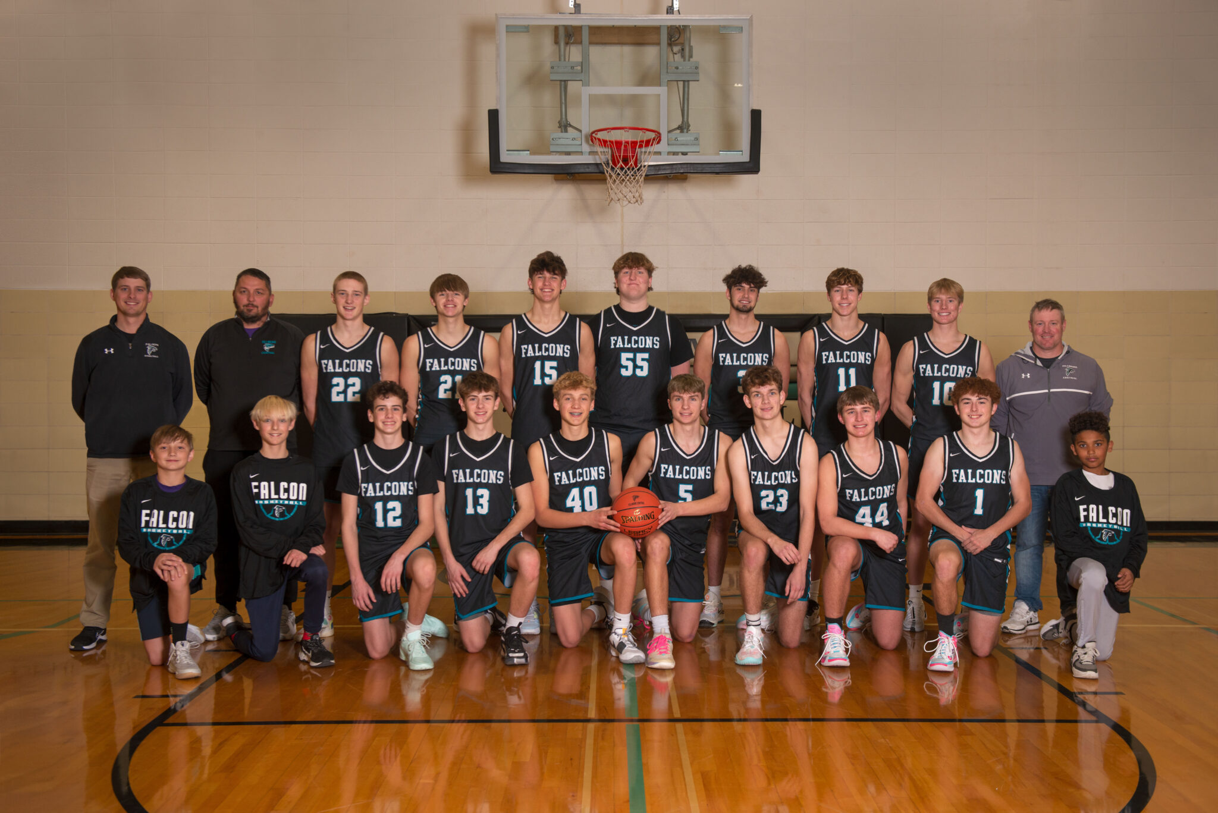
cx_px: 609
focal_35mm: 40
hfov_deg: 48.4
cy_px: 406
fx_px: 1354
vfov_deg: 33.4
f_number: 4
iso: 200
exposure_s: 1/200
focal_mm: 40
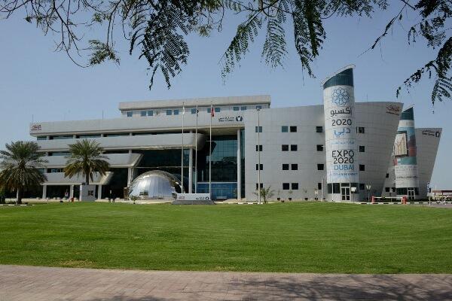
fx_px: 352
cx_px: 226
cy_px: 150
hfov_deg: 65.5
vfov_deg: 46.4
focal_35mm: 28
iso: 200
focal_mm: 28
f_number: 22
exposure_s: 1/60
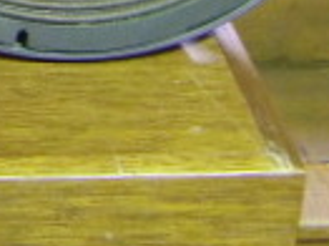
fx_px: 1529
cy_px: -261
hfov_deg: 11.4
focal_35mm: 161
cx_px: -276
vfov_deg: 8.7
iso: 400
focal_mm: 5.8
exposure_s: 1/20
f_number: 2.7
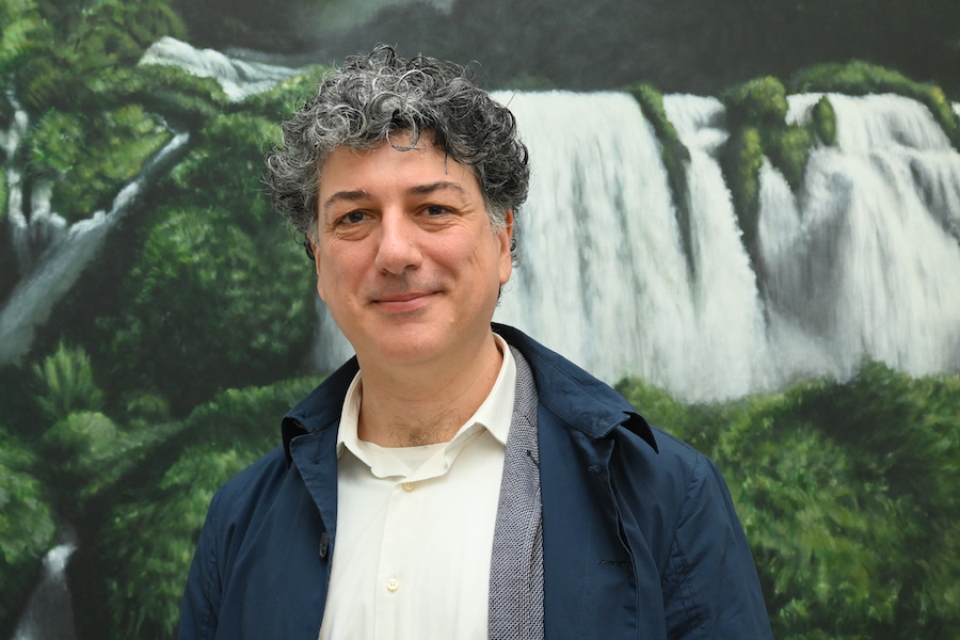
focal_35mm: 96
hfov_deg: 21.2
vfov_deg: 14.3
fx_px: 2560
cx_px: 480
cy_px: 320
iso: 2200
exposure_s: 1/125
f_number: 4.8
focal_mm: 64
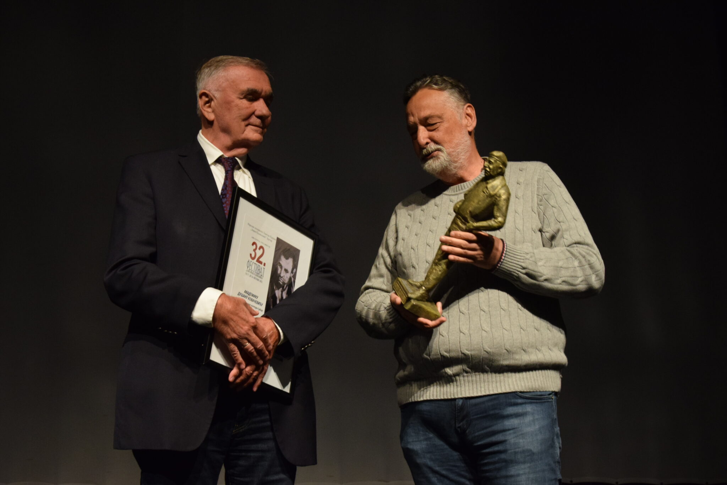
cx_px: 364
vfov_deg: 25.8
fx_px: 1061
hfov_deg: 37.8
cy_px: 242
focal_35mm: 52
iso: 1600
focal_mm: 35
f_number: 9
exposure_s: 1/80
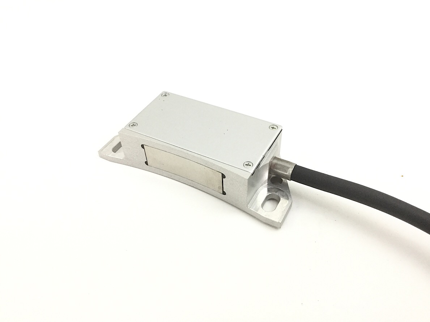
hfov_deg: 58.3
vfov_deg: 45.4
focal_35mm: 31
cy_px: 161
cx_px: 215
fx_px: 385
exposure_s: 1/33
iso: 64
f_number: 2.4
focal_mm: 3.3
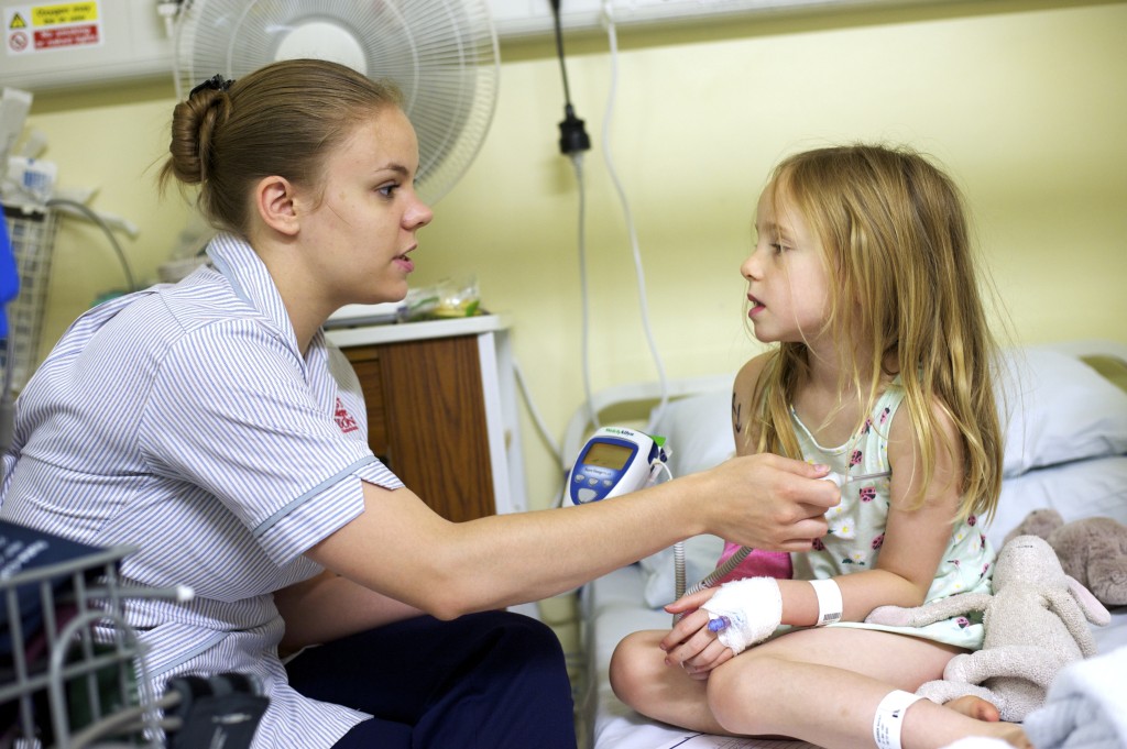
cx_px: 564
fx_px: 1564
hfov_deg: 39.6
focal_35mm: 50
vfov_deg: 26.9
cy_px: 374
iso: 1000
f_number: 3.3
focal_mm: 50
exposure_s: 1/60
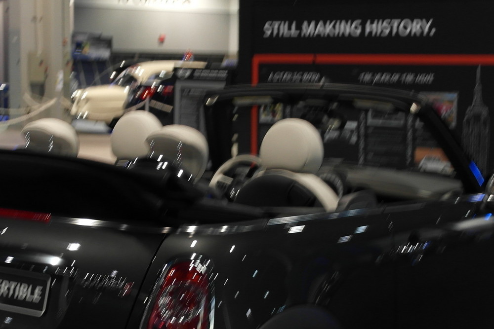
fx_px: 1029
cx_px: 191
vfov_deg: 18.1
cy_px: 226
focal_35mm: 75
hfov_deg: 26.9
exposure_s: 1/25
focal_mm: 20
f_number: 3.5
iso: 400
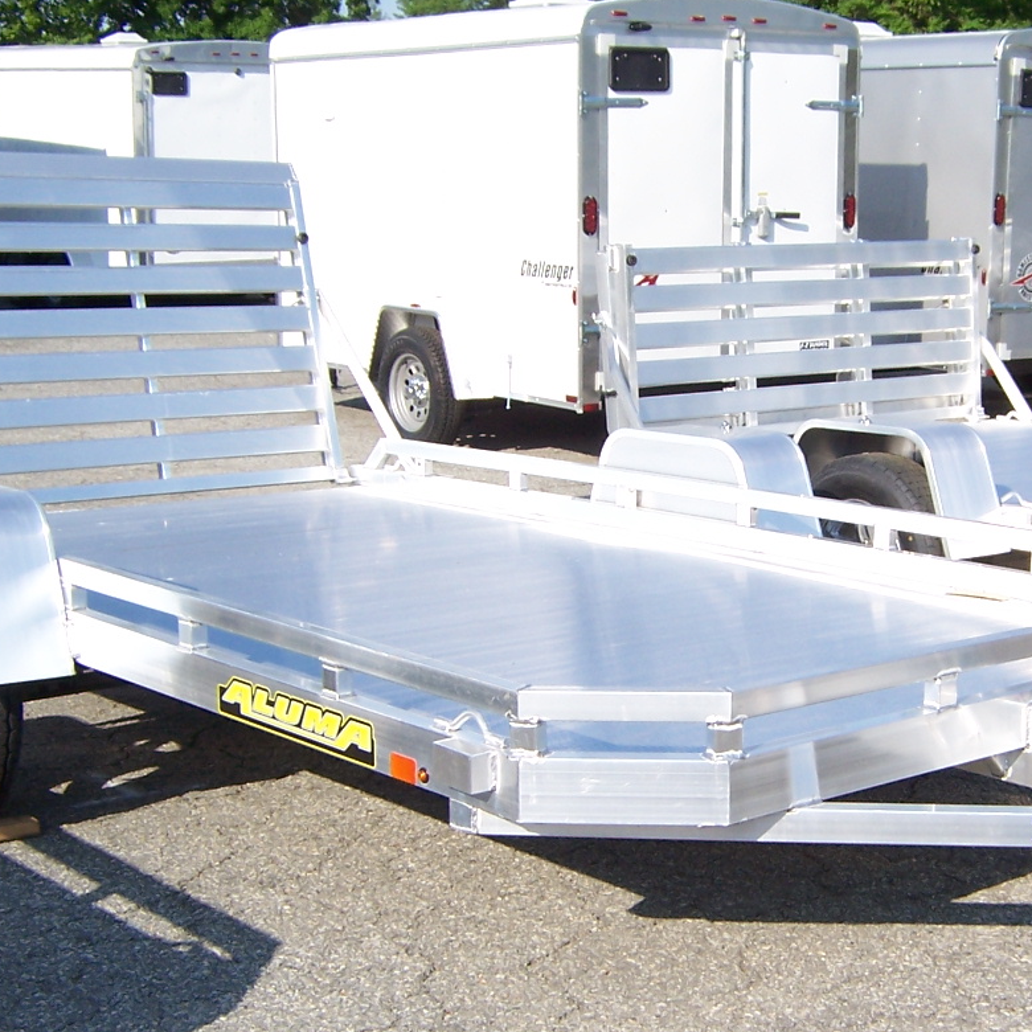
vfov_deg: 29.5
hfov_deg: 29.4
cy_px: 583
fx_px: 1956
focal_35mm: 58
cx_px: 668
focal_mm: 5.5
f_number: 3.4
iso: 80
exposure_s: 1/500
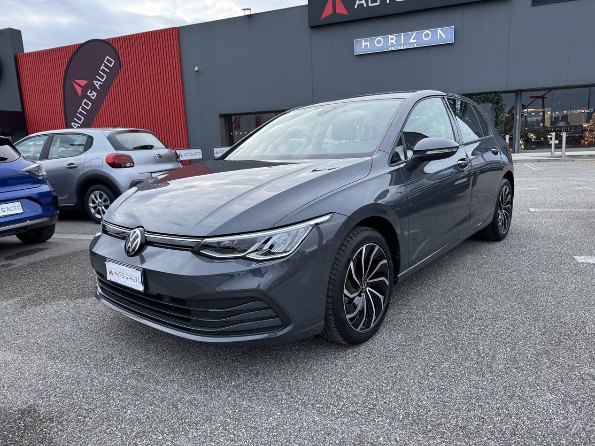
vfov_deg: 56.8
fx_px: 412
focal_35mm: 24
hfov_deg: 71.6
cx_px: 298
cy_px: 223
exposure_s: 1/121
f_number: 1.78
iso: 160
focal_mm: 6.76
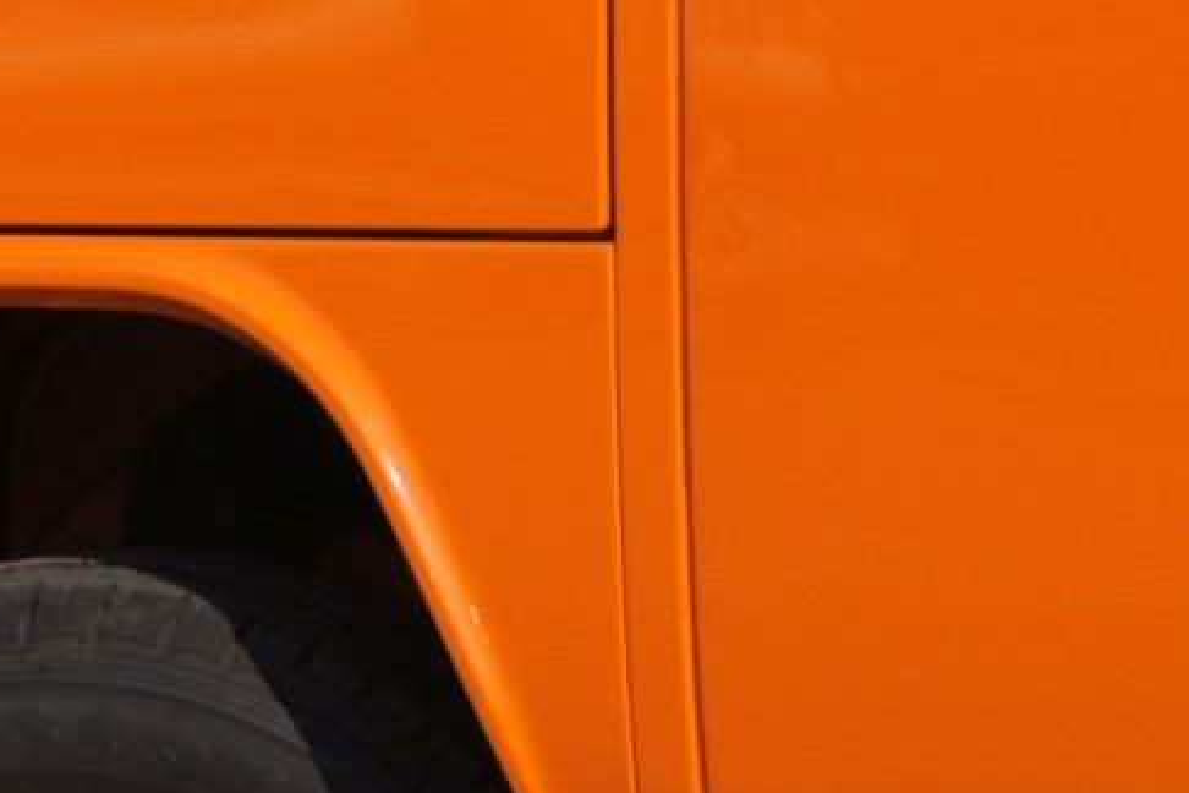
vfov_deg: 2.2
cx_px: 861
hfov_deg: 3.3
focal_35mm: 621
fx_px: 20508
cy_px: -401
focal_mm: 105
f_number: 8
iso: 100
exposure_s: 1/400
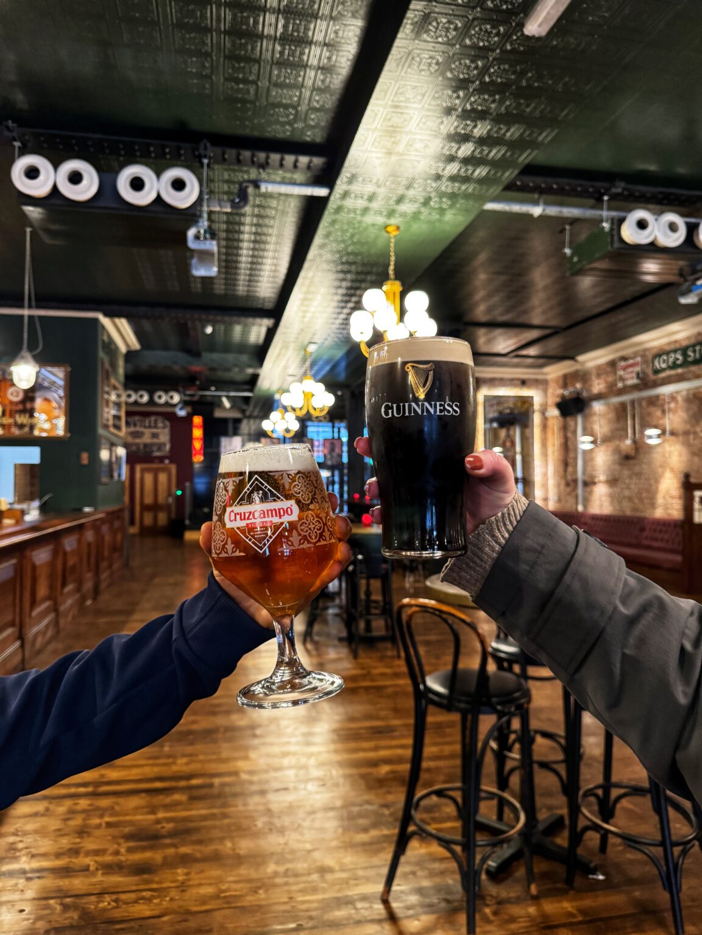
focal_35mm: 24
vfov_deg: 71.6
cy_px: 468
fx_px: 649
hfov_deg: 56.8
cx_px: 351
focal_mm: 6.76
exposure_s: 1/50
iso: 640
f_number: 1.78
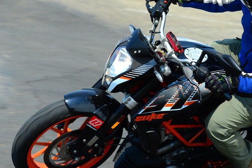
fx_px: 1135
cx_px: 153
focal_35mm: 162
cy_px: 77
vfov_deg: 8.5
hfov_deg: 12.7
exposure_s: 1/250
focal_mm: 92
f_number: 5
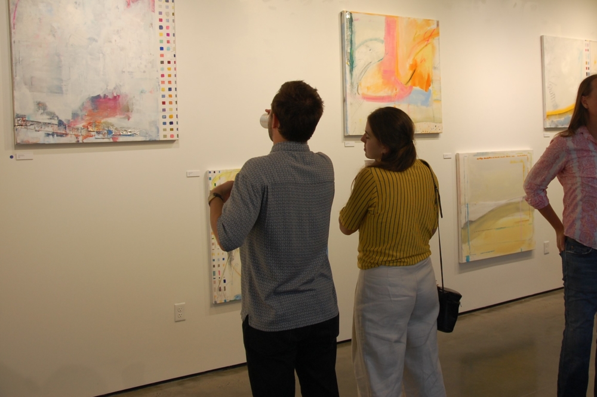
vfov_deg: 41.6
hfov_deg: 59.5
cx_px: 298
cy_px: 198
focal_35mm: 32
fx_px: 522
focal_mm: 21
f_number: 4
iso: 400
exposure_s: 1/60
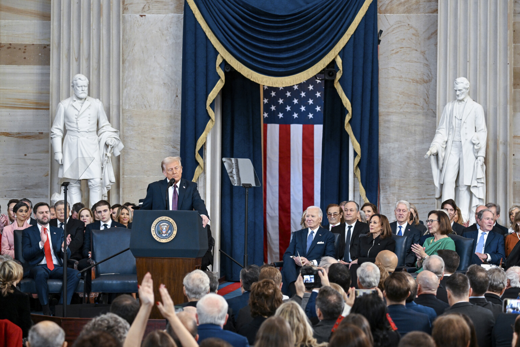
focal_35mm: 125
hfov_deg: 16.4
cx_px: 260
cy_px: 174
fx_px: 1805
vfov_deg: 11.0
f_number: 5.6
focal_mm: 125
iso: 3200
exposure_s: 1/200
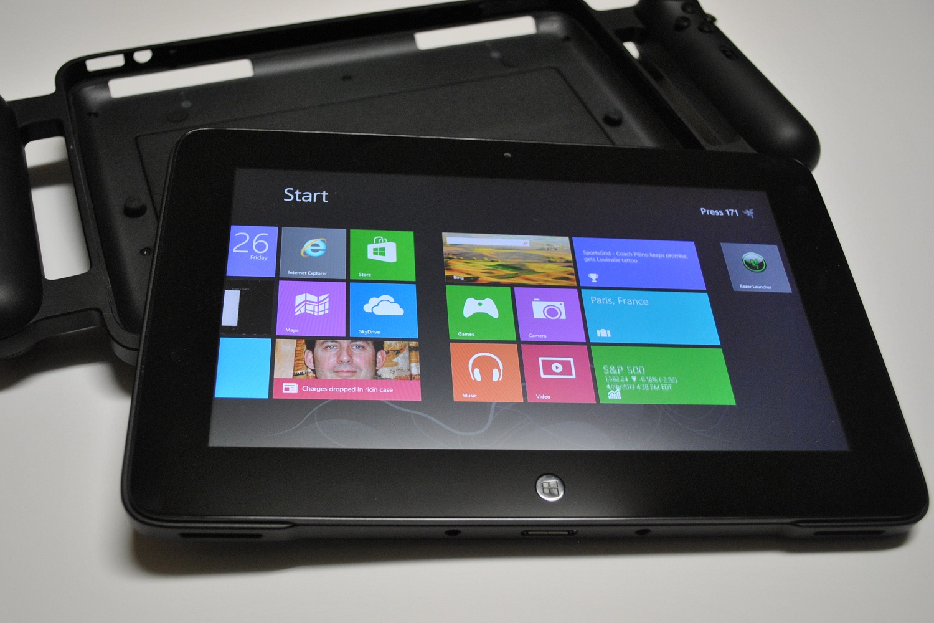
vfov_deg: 36.9
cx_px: 467
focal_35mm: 36
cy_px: 312
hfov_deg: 53.1
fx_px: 934
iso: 560
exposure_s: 1/30
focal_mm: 24
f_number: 4
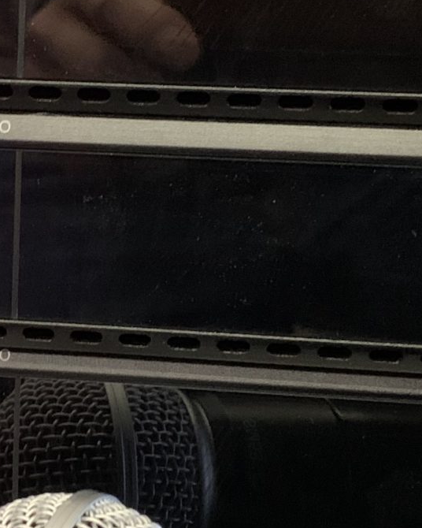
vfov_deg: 19.8
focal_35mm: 97
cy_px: 241
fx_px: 1514
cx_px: -7
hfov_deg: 15.6
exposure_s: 1/30
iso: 800
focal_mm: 4.25
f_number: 1.8
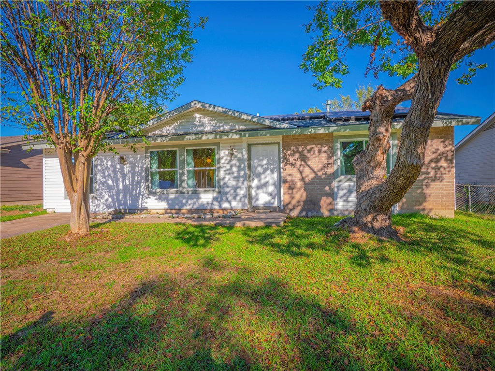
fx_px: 257
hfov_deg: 87.8
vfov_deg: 71.6
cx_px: 248
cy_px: 186
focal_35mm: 18
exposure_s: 1/100
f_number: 10
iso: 200
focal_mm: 9
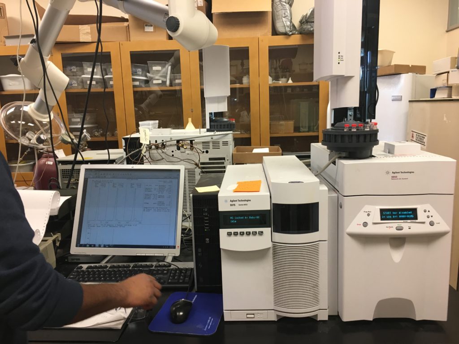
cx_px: 230
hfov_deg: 61.7
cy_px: 172
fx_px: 385
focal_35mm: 29
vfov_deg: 48.2
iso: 80
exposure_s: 1/30
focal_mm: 4.15
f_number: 2.2
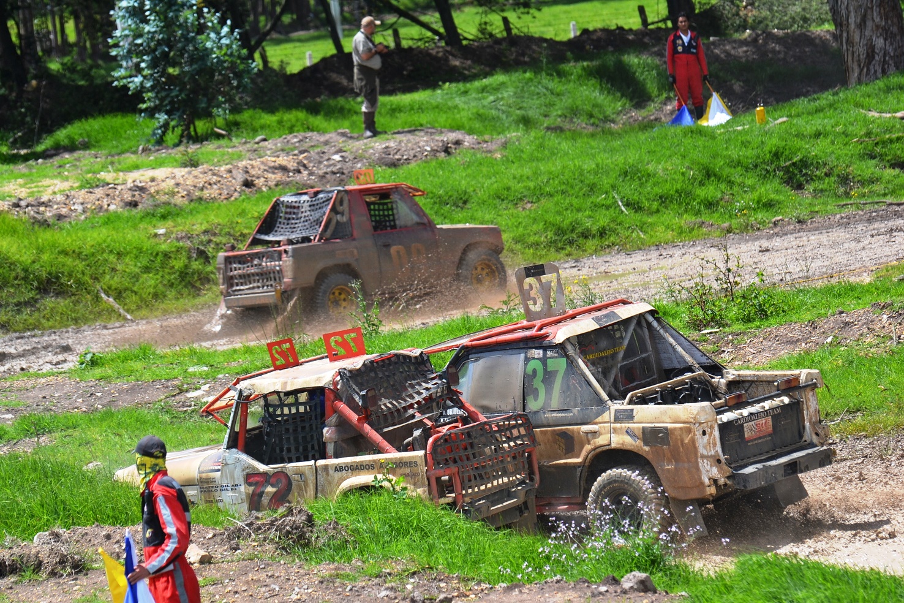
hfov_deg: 8.3
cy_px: 302
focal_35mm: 248
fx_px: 6215
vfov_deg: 5.6
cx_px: 452
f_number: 5.6
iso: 125
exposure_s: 1/500
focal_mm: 165
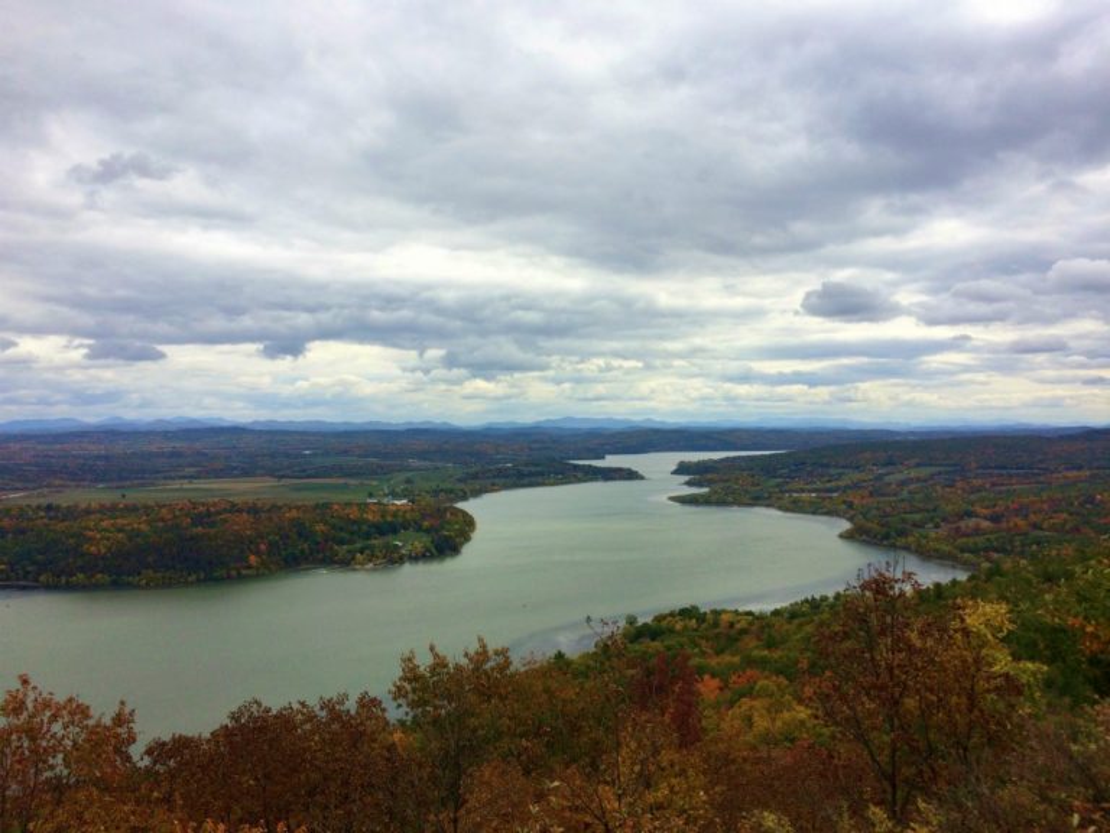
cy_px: 416
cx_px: 555
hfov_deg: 61.7
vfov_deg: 48.2
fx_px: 930
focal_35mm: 29
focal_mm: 4.15
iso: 32
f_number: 2.2
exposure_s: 1/2053
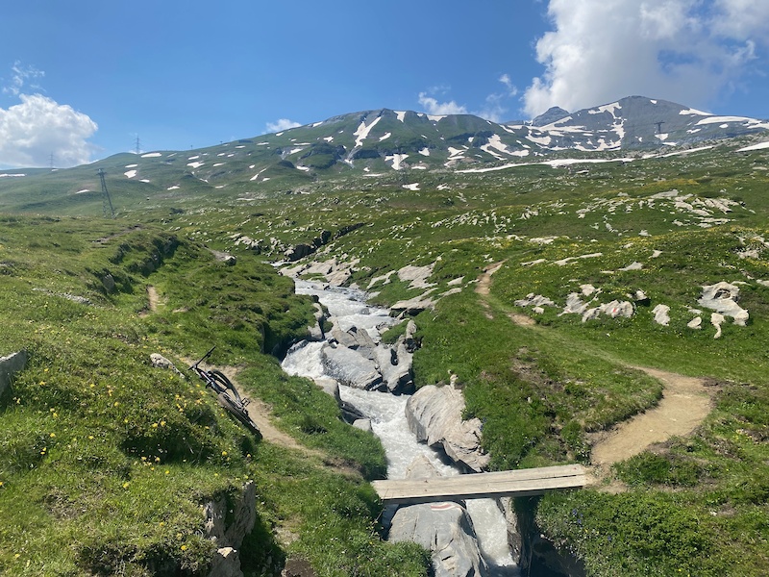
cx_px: 384
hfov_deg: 67.3
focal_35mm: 26
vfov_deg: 53.1
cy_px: 288
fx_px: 578
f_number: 1.8
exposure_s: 1/3300
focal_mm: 4.25
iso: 32
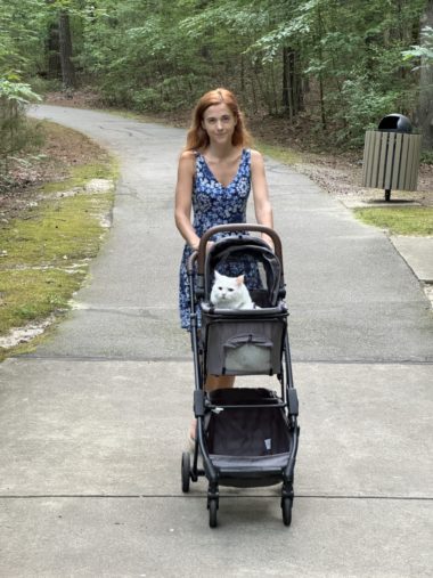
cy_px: 289
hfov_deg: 19.1
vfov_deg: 25.3
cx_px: 216
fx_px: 1285
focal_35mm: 77
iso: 320
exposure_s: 1/60
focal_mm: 9
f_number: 2.8
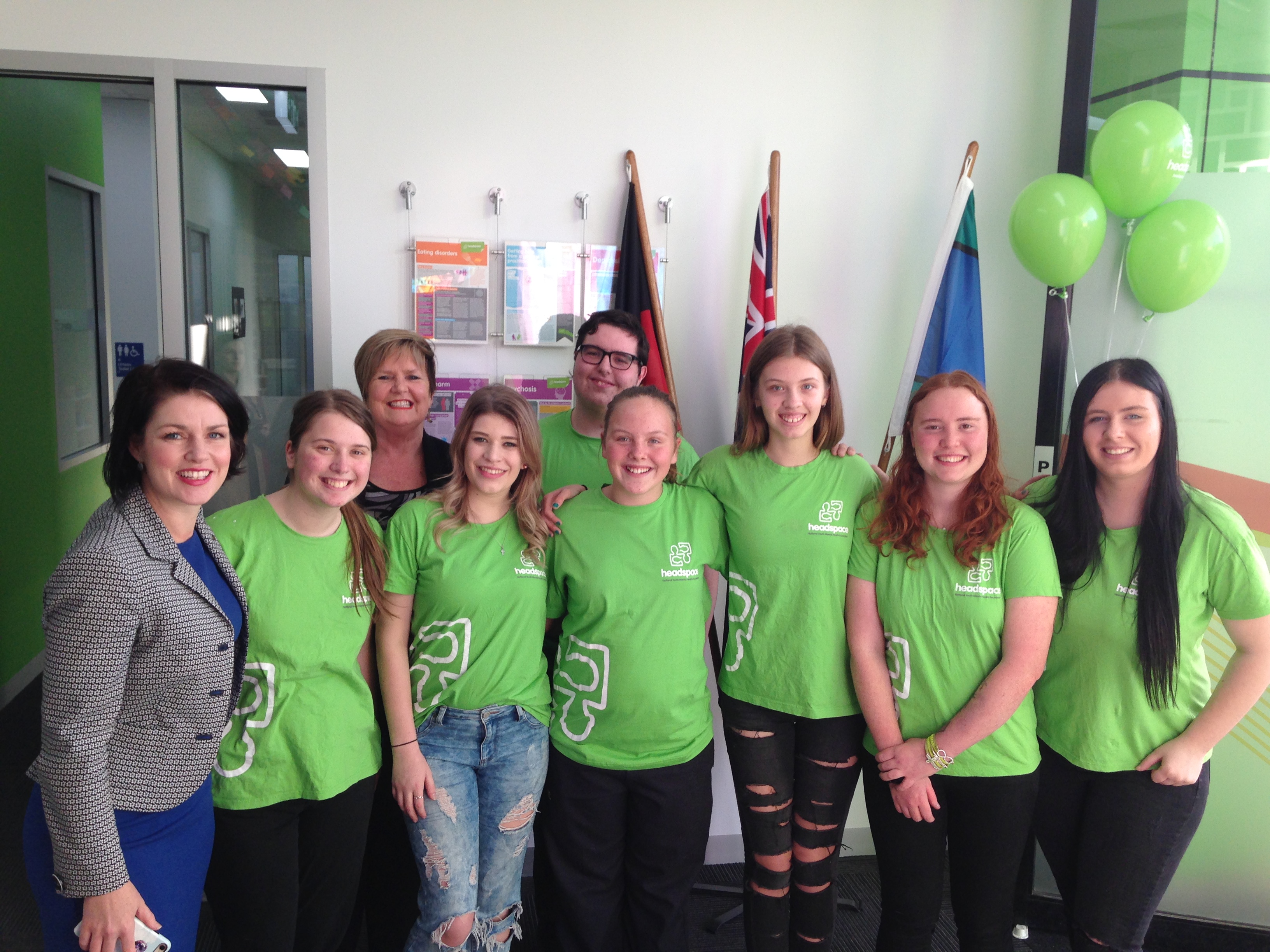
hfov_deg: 55.4
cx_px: 635
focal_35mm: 33
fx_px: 1211
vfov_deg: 42.9
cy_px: 476
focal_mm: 4.12
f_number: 2.4
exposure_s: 1/120
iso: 50
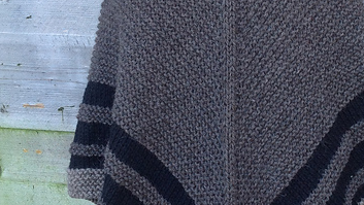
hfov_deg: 30.3
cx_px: 241
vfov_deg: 17.5
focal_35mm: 69
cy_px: 94
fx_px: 666
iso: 100
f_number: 2.4
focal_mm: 4.28
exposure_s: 1/120
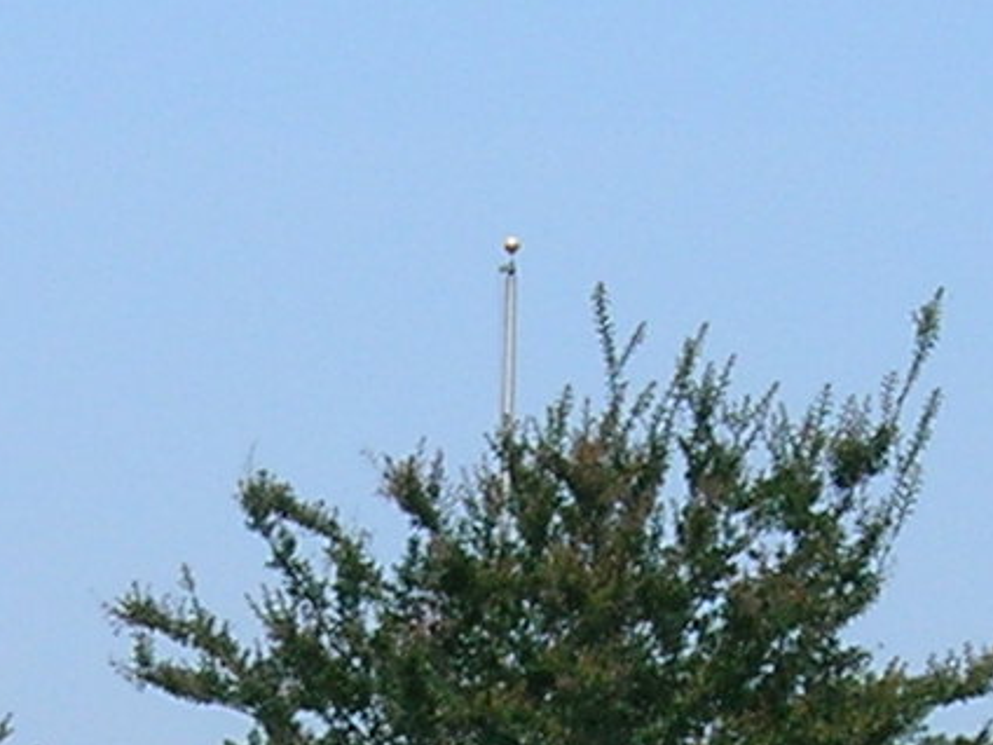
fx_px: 5967
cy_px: 984
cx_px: 412
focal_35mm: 208
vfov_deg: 7.1
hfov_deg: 9.5
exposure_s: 1/406
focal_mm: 5.7
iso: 50
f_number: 4.9
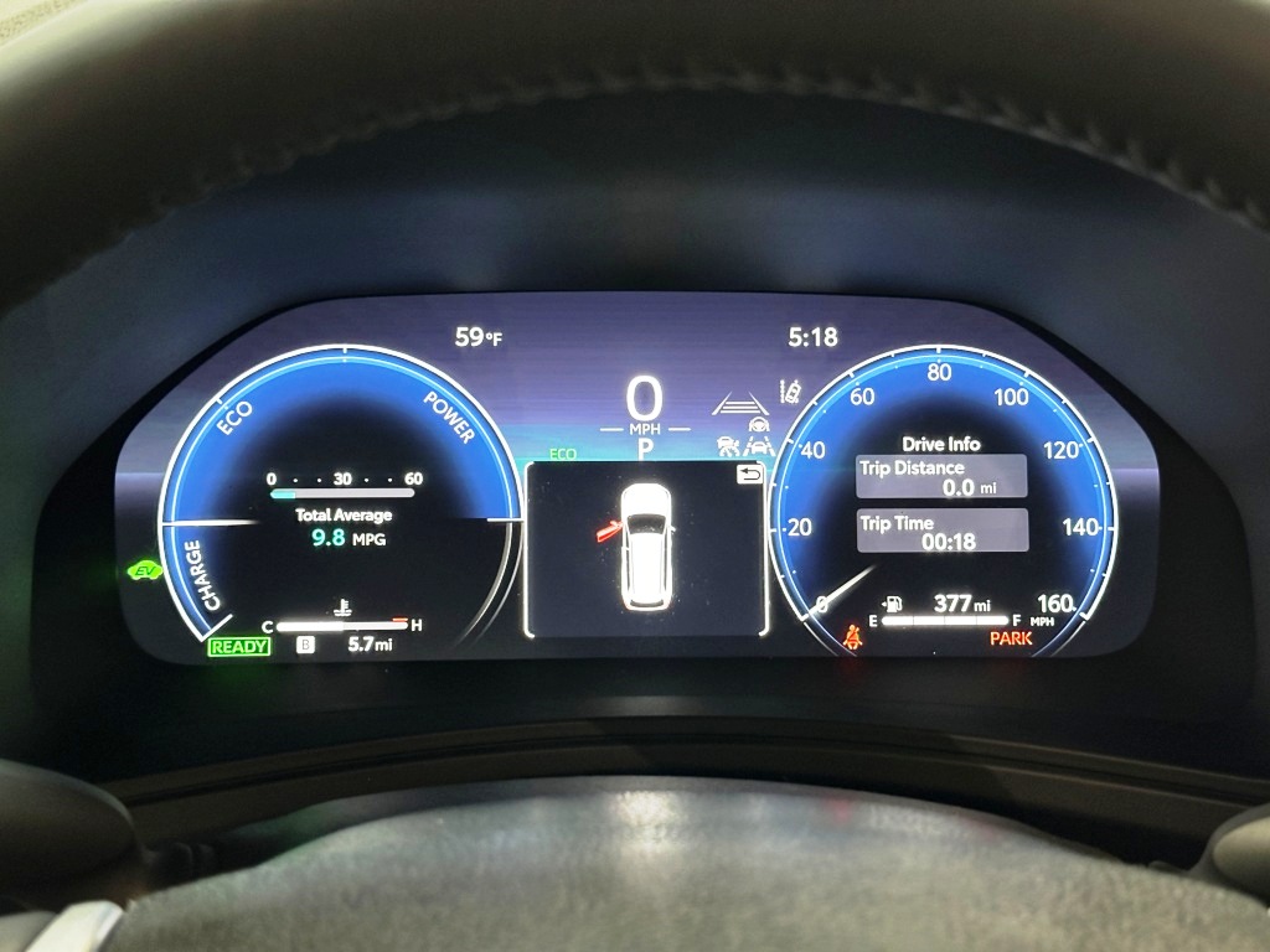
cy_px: 476
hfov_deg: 39.7
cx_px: 635
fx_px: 1761
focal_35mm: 48
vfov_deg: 30.3
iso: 500
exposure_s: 1/30
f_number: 1.78
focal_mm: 6.86
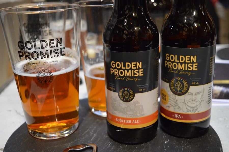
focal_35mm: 45
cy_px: 76
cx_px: 114
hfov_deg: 43.6
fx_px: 286
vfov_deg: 29.8
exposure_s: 1/40
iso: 3200
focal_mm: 30
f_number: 4.2
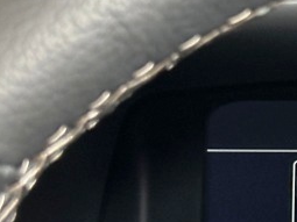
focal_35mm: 193
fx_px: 1655
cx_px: 592
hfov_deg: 9.6
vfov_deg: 7.6
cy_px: 256
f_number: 1.78
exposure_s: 1/25
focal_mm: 6.86
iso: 400
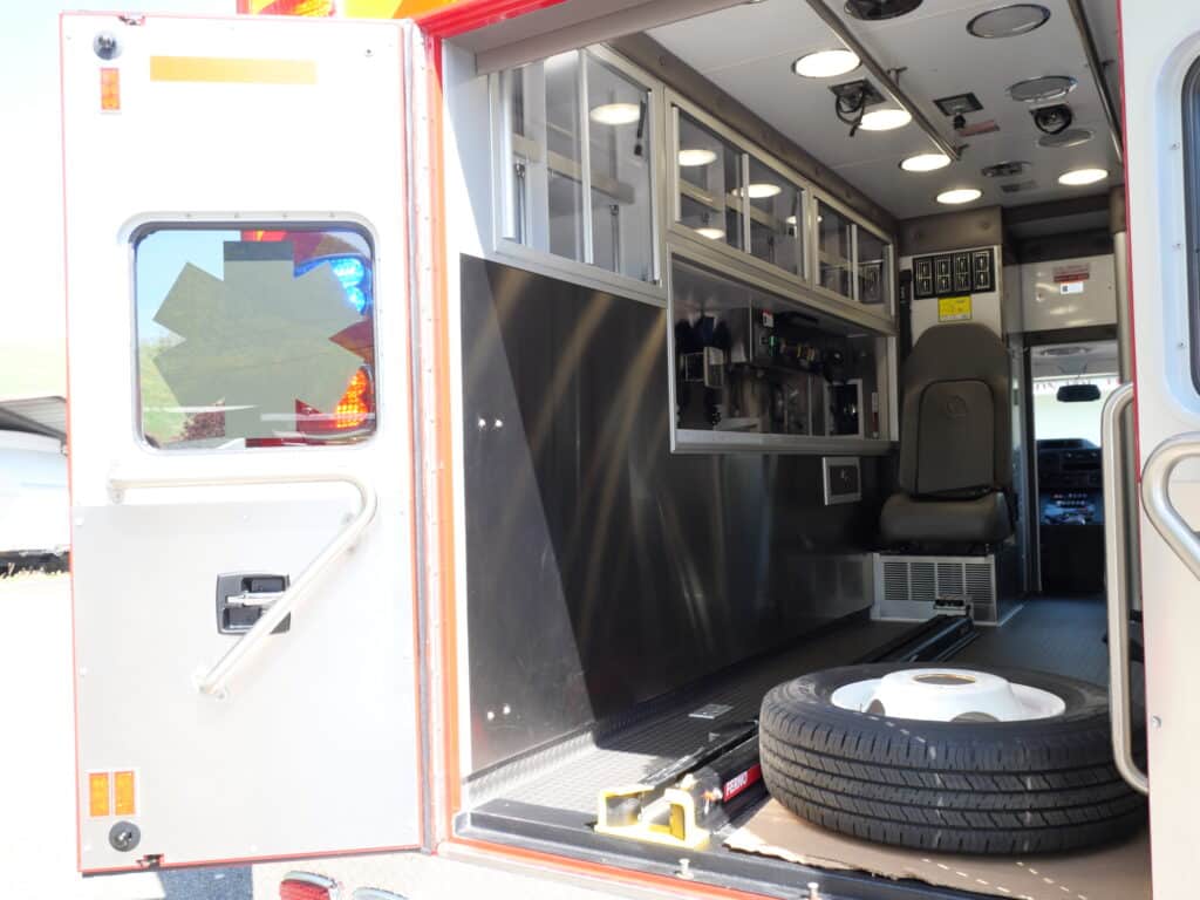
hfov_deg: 60.0
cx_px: 600
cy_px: 450
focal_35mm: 30
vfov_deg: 46.8
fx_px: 1040
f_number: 7.1
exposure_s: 1/50
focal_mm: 15
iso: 200
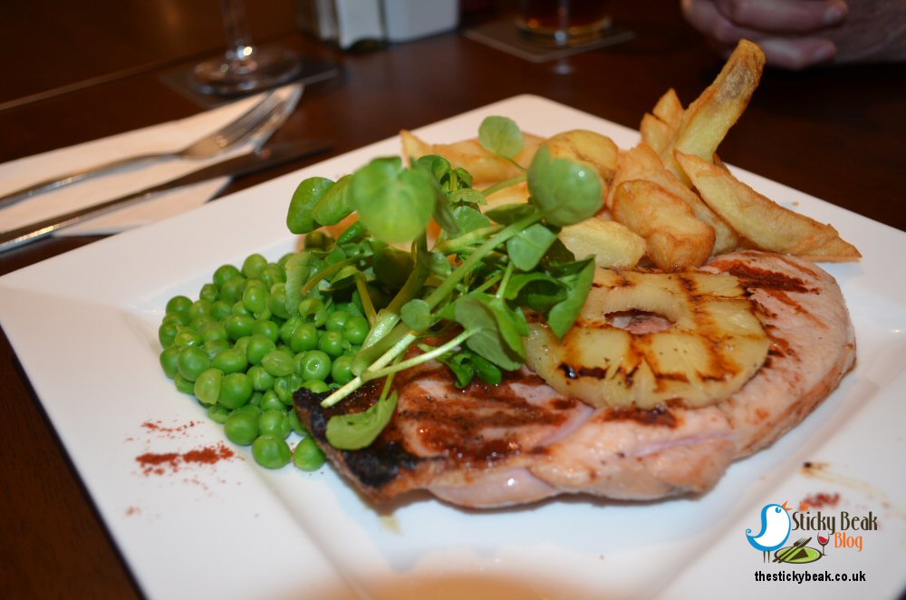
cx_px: 453
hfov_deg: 62.0
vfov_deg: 43.4
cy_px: 300
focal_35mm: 30
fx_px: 753
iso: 450
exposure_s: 1/60
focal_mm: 20
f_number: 3.8
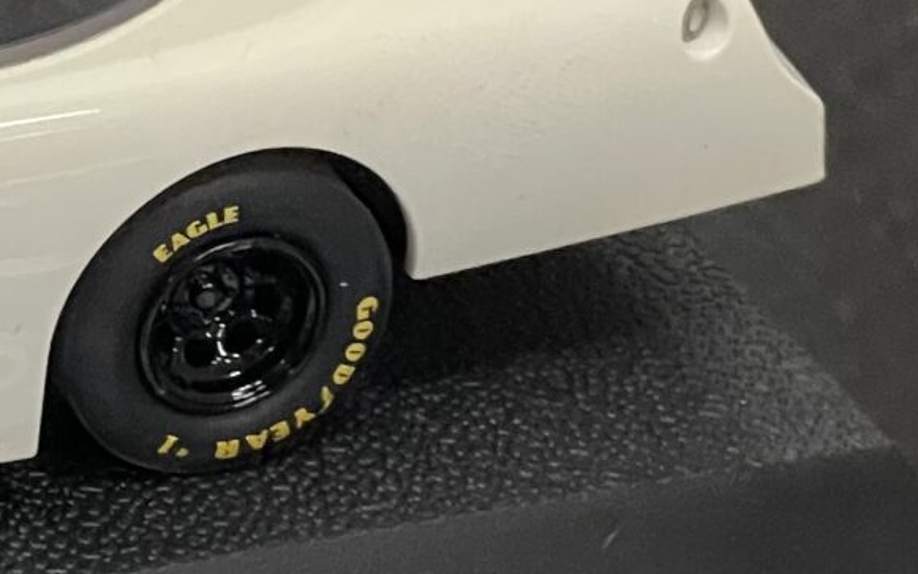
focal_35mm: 243
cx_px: -580
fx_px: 6079
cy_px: 169
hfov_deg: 8.4
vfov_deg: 5.4
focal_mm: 6
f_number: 2
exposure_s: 1/60
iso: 400
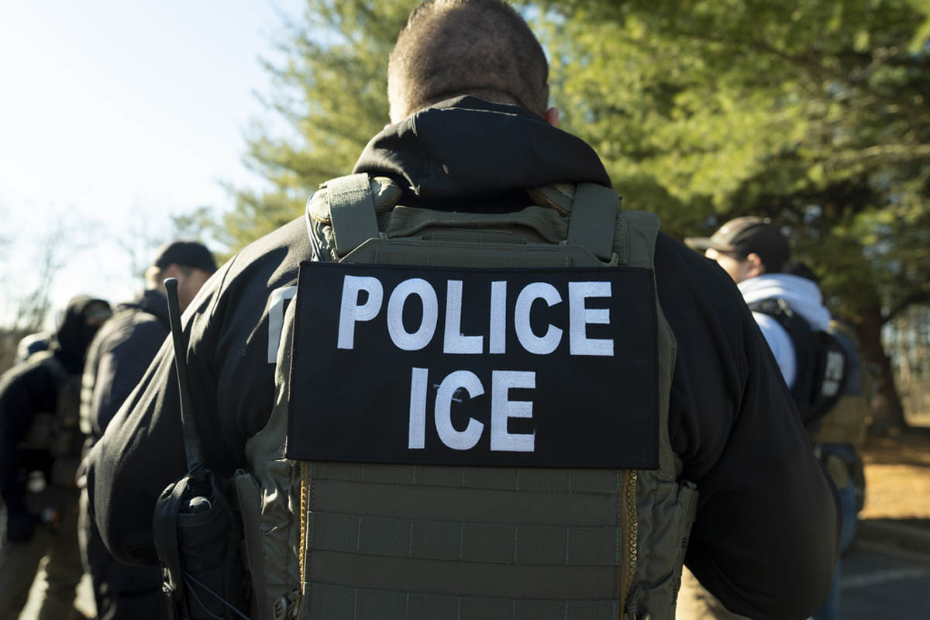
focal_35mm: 24
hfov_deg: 73.7
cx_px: 465
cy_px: 310
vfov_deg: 53.1
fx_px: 620
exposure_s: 1/1000
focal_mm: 24
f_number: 4
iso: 320
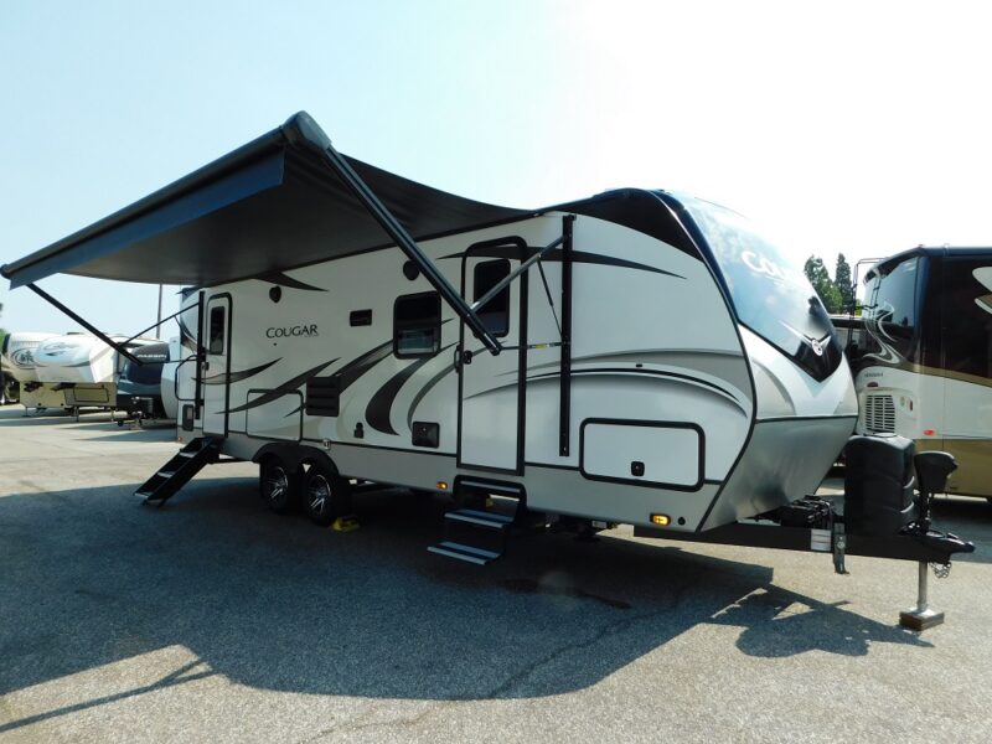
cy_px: 372
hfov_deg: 73.9
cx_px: 496
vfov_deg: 58.9
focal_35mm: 23
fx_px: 659
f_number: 3
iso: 125
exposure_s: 1/1250
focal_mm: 4
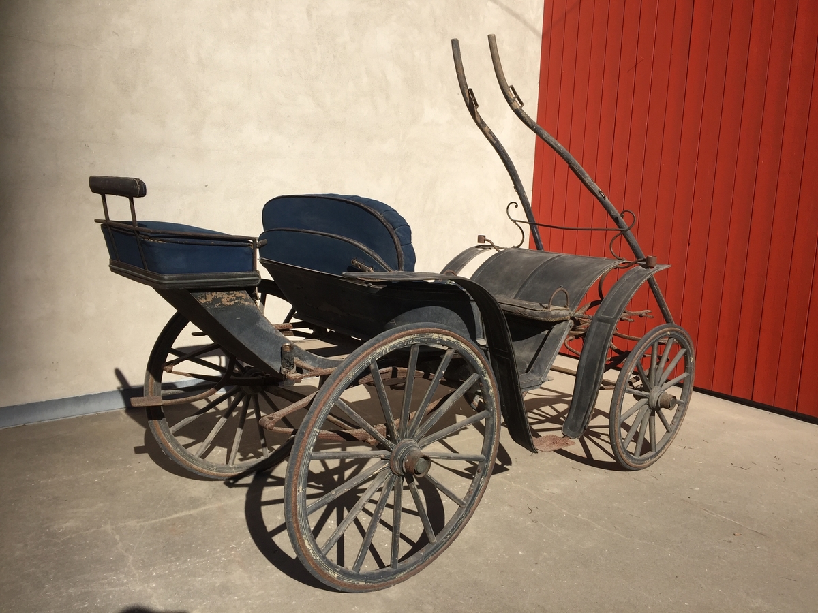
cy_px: 306
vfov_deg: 48.2
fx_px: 685
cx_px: 409
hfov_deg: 61.7
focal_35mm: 29
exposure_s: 1/2475
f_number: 2.2
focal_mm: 4.15
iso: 32
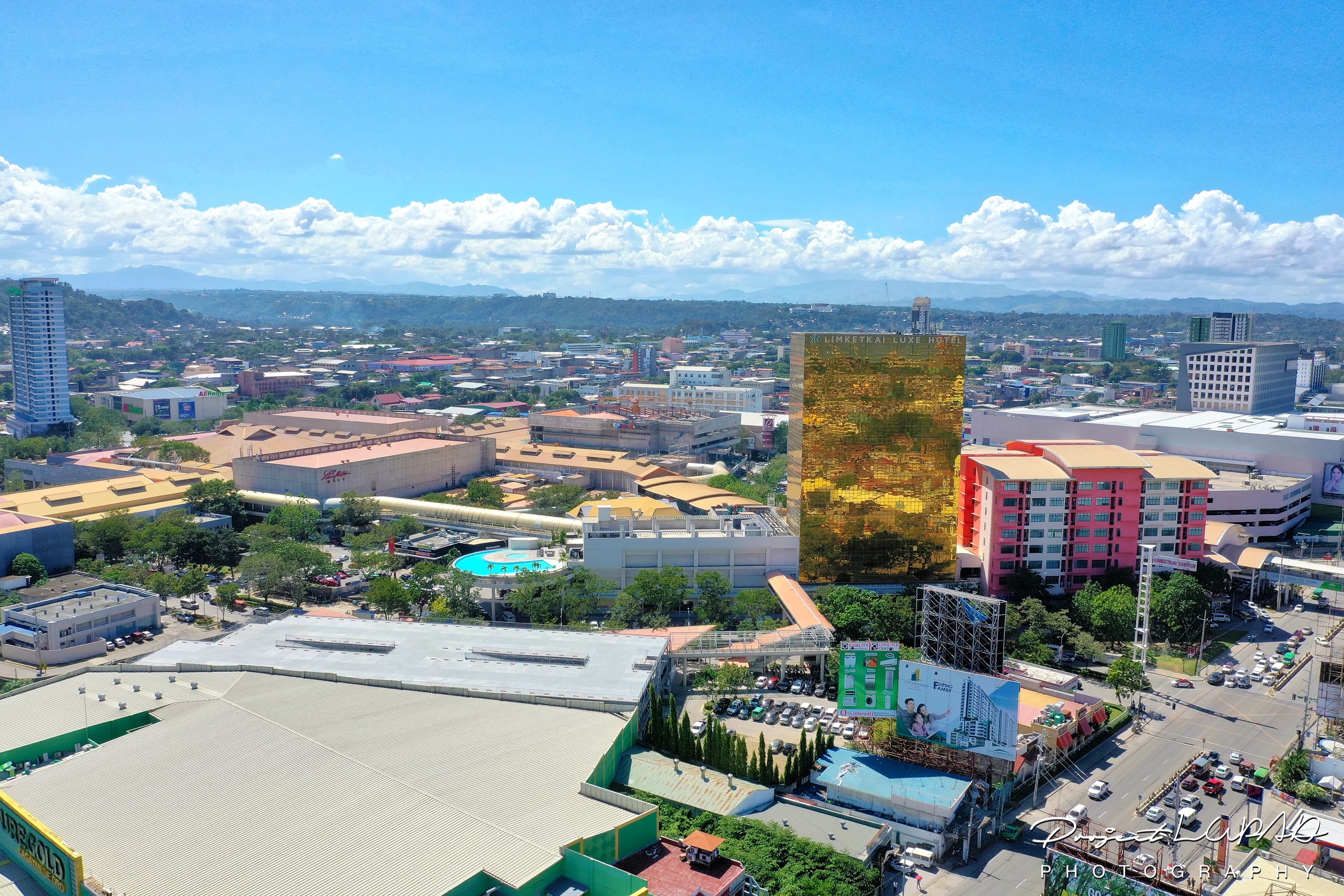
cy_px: 448
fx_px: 1045
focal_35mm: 28
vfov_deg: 46.4
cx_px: 672
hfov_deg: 65.5
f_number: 6.3
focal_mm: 10.26
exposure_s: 1/640
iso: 100
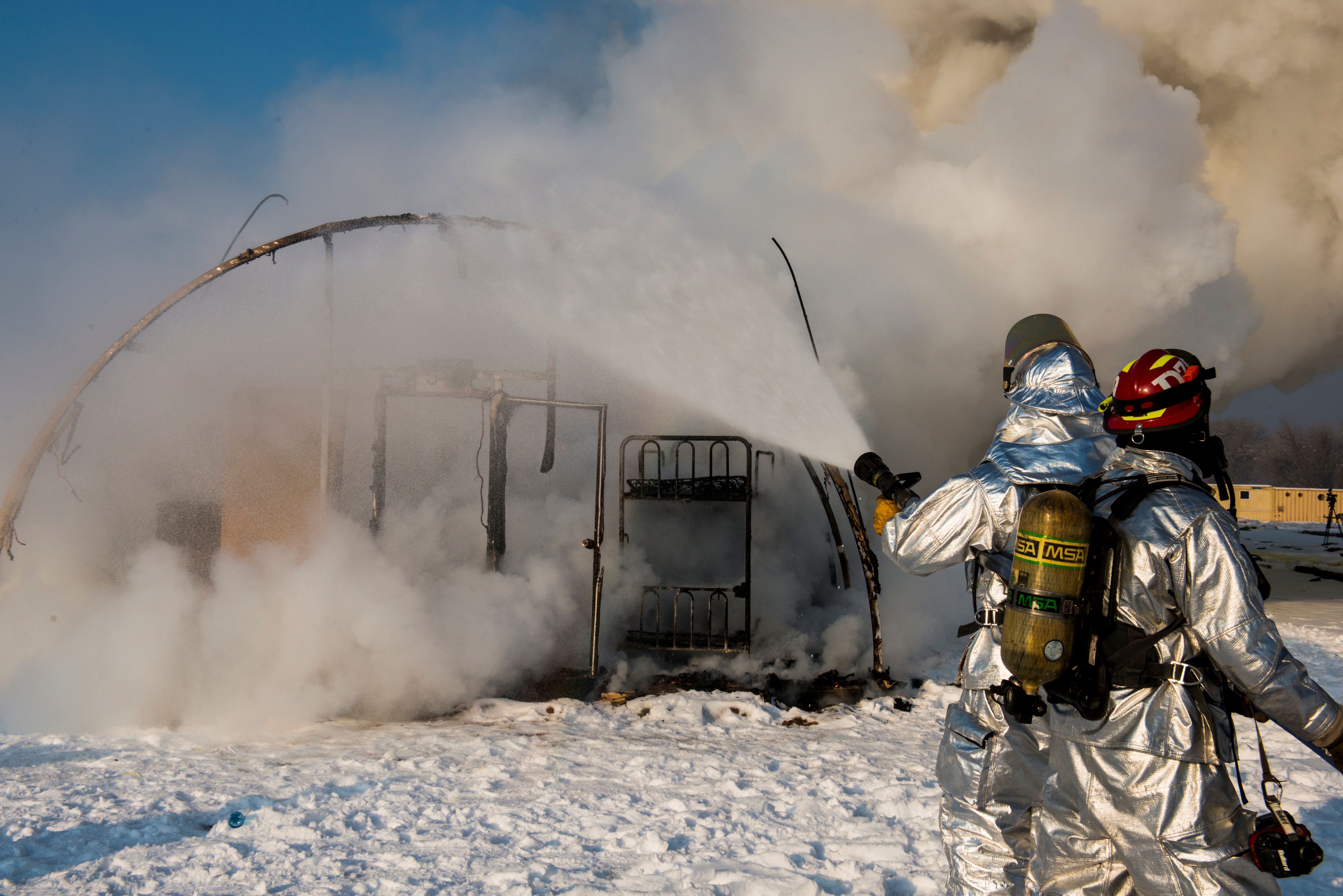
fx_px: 1679
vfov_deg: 29.9
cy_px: 448
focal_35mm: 45
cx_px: 672
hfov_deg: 43.6
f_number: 13
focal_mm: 45
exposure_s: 1/400
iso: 320
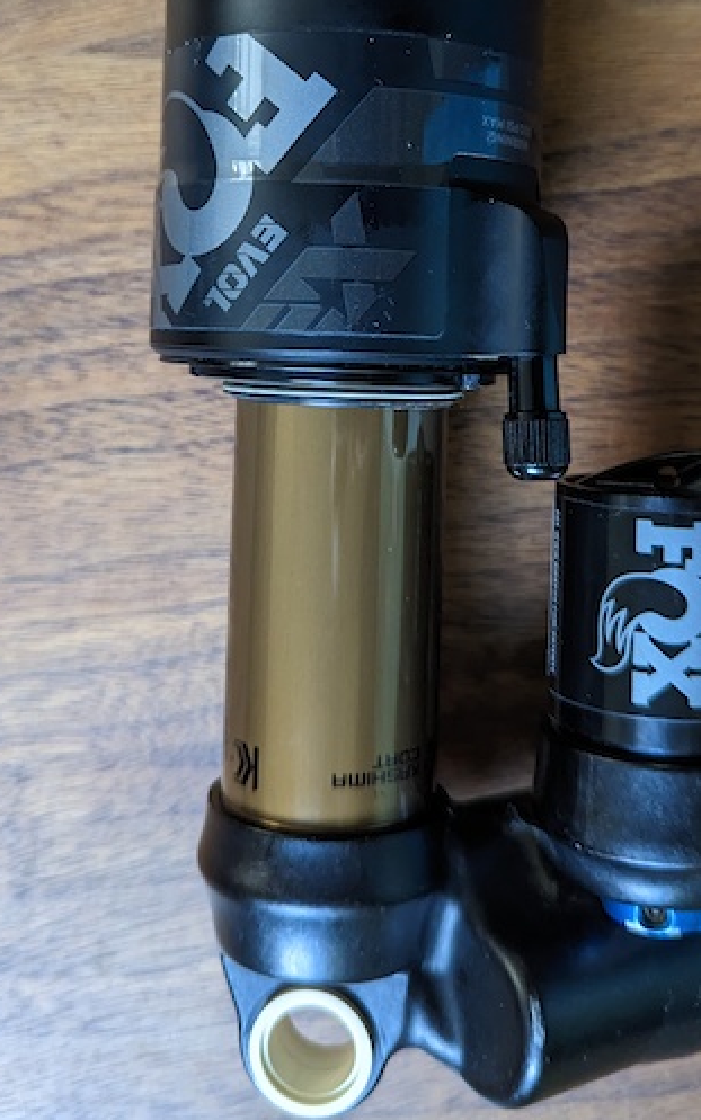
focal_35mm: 41
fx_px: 1252
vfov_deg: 46.4
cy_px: 273
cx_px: 392
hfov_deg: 31.2
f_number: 1.85
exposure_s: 1/59.4
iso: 657
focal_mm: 6.81
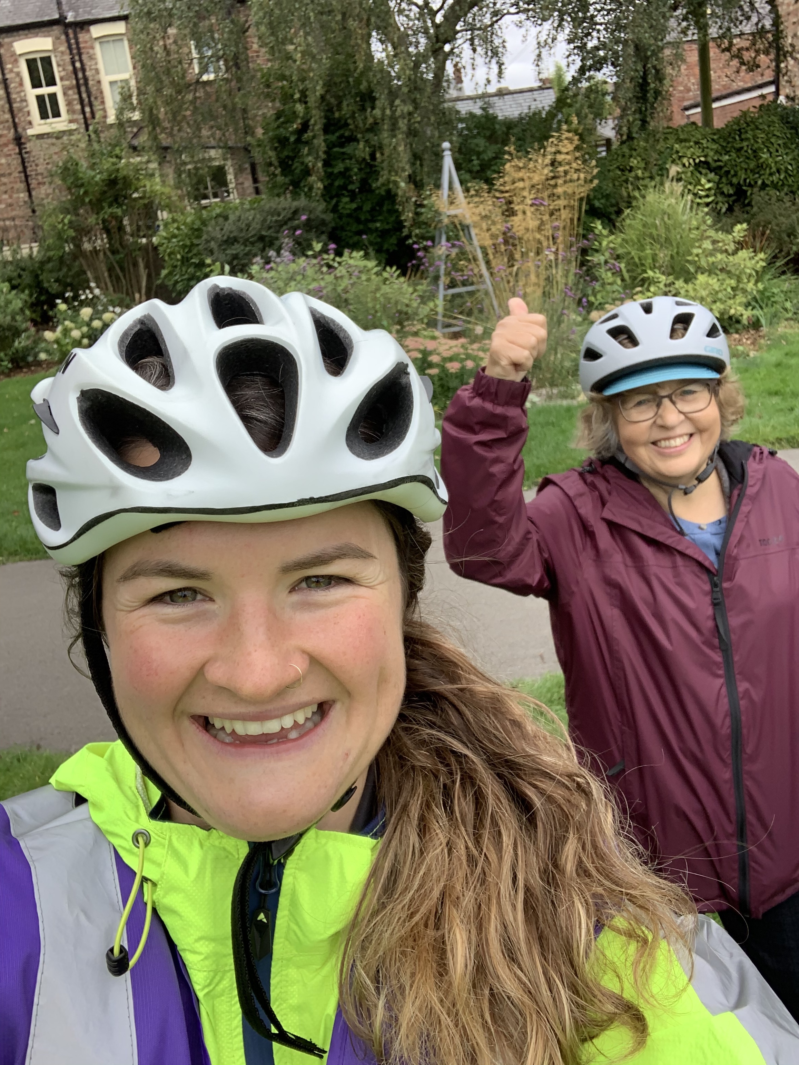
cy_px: 532
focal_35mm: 32
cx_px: 400
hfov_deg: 44.2
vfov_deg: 56.8
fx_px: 985
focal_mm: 2.87
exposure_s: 1/187
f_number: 2.2
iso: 16
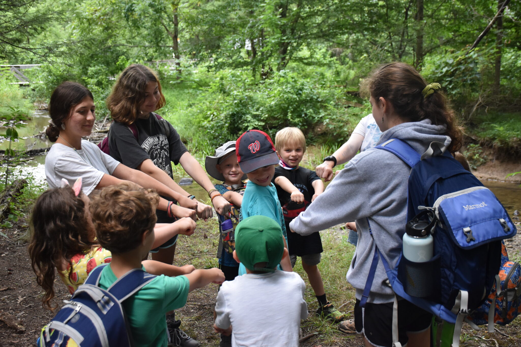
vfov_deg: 33.0
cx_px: 260
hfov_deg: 47.9
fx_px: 586
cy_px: 174
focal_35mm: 40
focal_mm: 27
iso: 1400
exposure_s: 1/500
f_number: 4
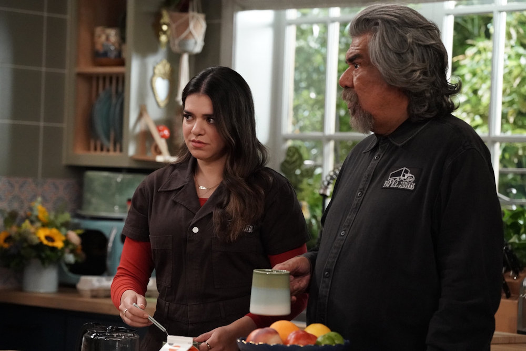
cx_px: 263
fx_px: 1783
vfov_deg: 11.2
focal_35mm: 122
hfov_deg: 16.8
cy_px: 176
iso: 12800
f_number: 3.5
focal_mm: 122
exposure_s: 1/250
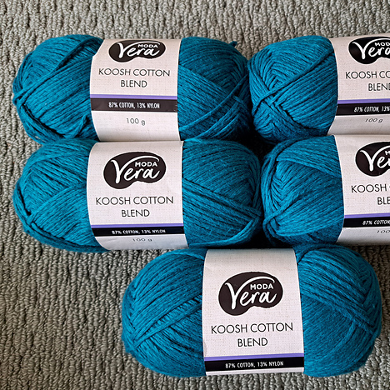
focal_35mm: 29
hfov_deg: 54.9
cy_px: 199
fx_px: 370
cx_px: 247
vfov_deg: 55.6
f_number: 1.8
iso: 200
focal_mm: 5.23
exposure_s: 1/50
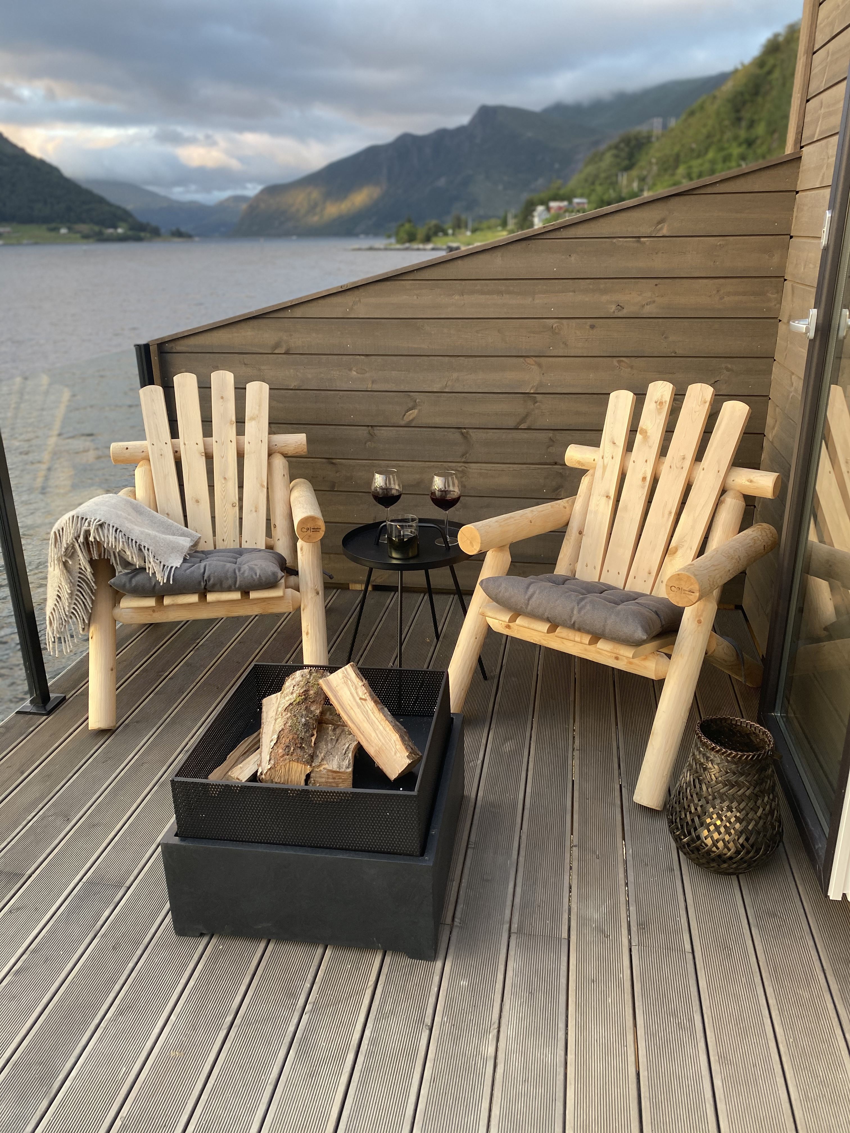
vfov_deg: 67.3
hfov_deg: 53.1
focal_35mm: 26
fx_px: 851
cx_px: 425
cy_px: 566
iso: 100
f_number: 1.8
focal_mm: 4.25
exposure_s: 1/121
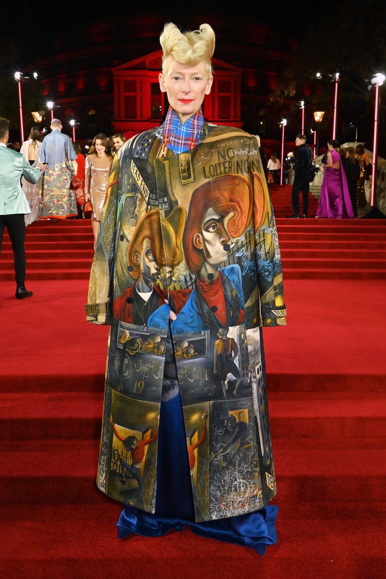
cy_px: 290
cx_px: 193
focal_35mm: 29
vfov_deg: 63.7
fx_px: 466
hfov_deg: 45.0
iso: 1250
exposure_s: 1/200
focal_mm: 29
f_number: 10
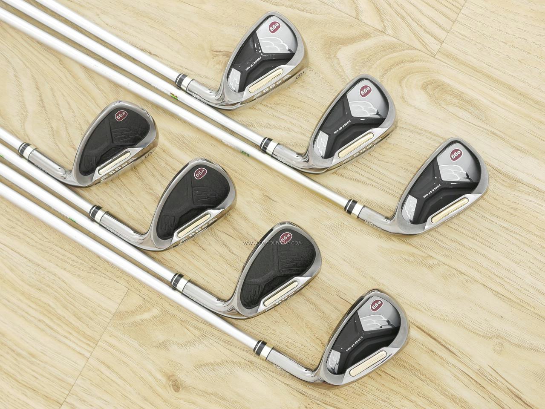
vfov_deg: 29.1
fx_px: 787
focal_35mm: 50
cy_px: 204
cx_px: 272
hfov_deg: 38.2
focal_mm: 25
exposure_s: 1/40
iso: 1600
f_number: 4.5
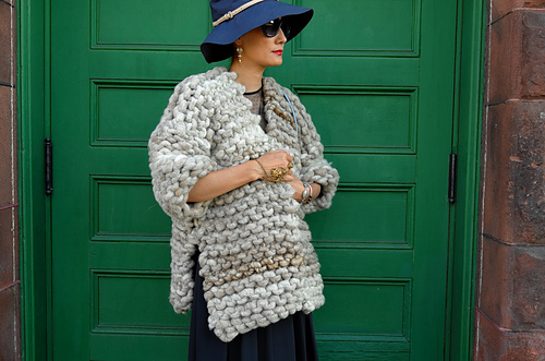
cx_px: 272
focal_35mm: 36
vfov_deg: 36.7
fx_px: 544
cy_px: 180
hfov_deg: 53.2
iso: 100
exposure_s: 1/80
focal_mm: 24.1
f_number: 4.5
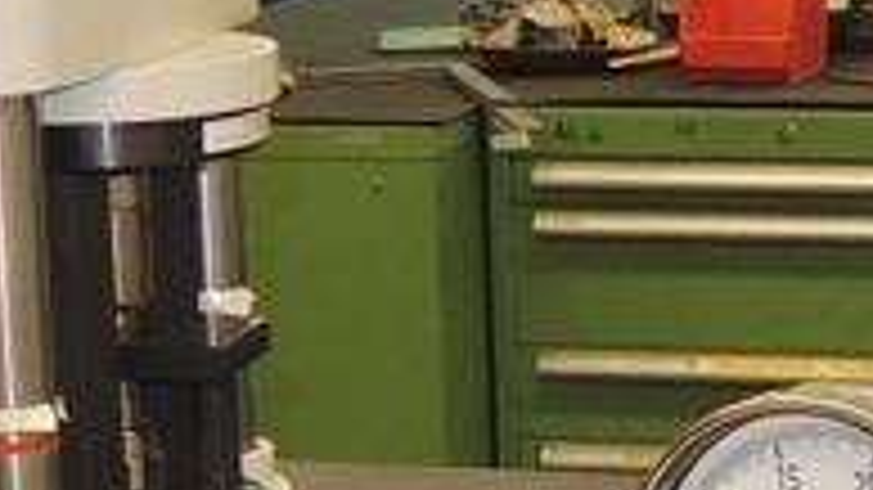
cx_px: 747
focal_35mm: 138
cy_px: 382
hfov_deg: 15.4
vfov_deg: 8.8
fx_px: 3194
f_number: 2.8
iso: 140
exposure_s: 1/40
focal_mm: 4.3
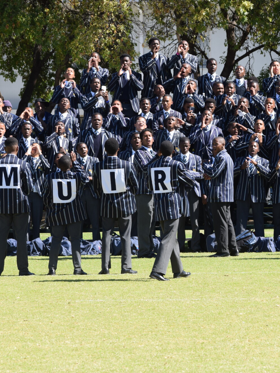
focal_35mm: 222
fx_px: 2394
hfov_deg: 6.7
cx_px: 187
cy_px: 186
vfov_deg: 8.9
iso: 200
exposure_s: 1/250
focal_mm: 102
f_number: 8
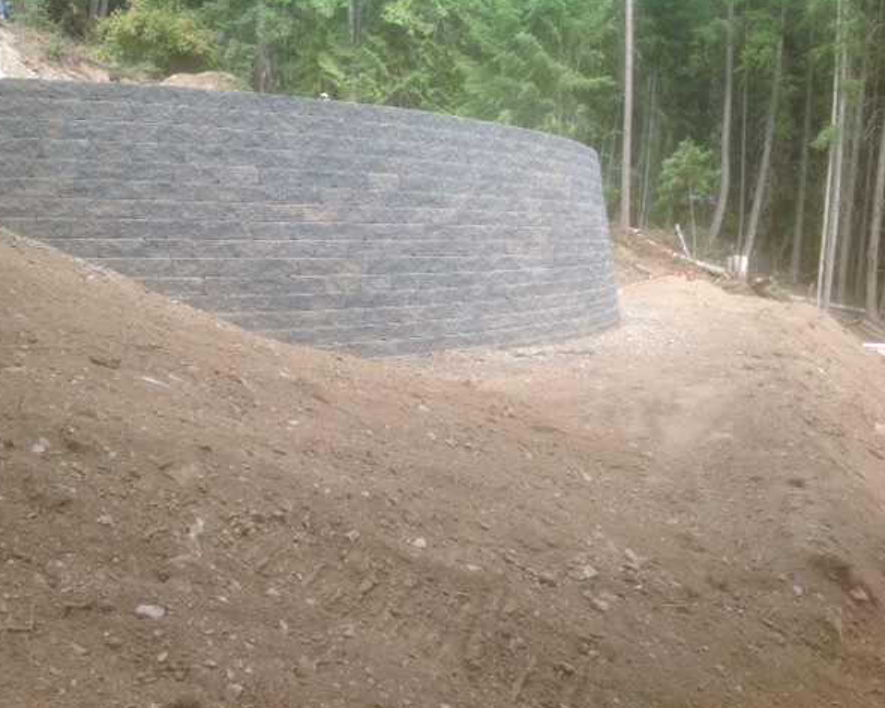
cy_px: 354
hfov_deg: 49.1
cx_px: 434
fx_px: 969
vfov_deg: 40.1
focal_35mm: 37
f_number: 2.4
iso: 50
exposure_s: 1/263
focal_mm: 4.28
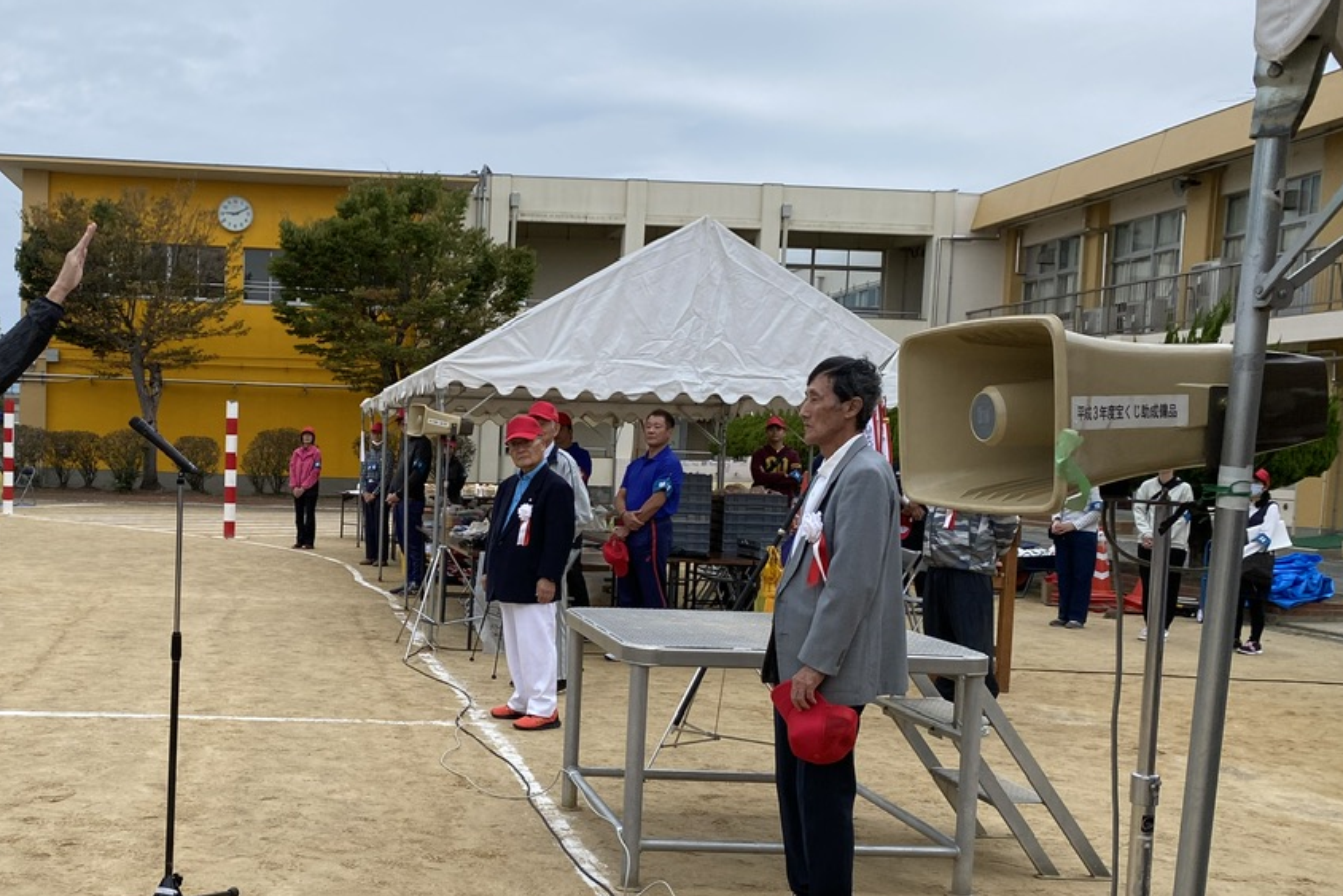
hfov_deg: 46.1
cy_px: 578
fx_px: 1530
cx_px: 380
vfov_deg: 32.4
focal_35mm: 41
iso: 32
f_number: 1.8
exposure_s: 1/1429
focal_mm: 4.25
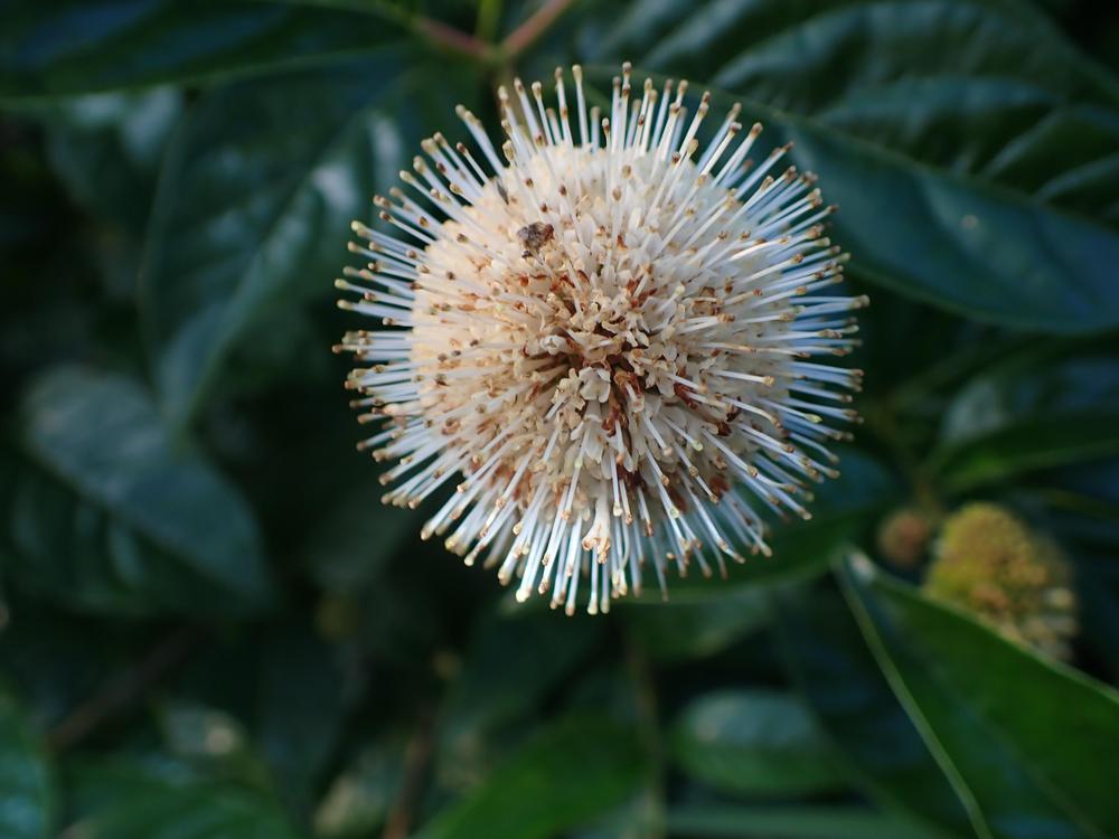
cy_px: 420
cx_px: 560
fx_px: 970
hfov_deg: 60.0
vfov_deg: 46.8
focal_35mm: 30
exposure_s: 1/30
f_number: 6.3
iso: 100
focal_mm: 5.4
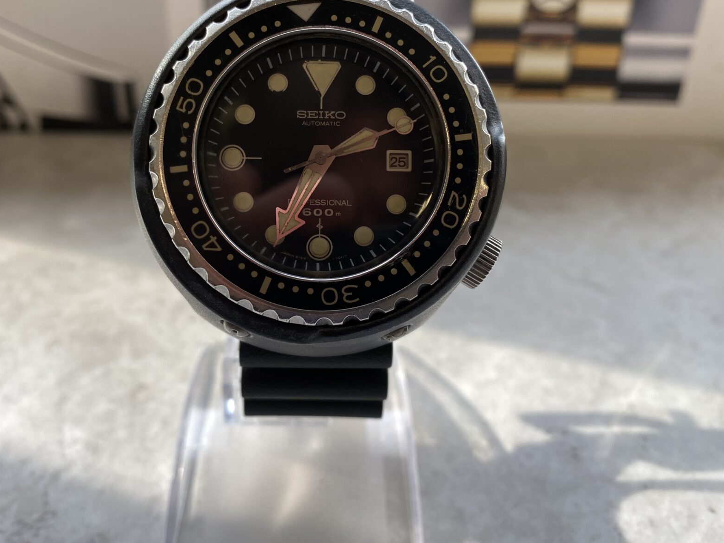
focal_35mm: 34
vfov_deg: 41.6
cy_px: 218
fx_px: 711
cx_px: 326
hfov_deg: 53.9
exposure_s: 1/100
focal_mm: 4.25
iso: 40
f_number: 1.8
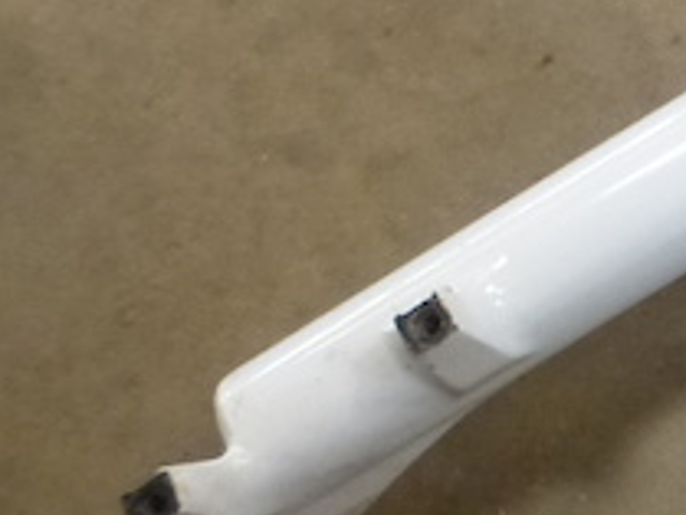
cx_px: 1247
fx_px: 1824
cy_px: 207
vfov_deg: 16.1
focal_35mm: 92
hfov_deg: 17.3
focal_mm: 4.3
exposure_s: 1/20
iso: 400
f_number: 3.3
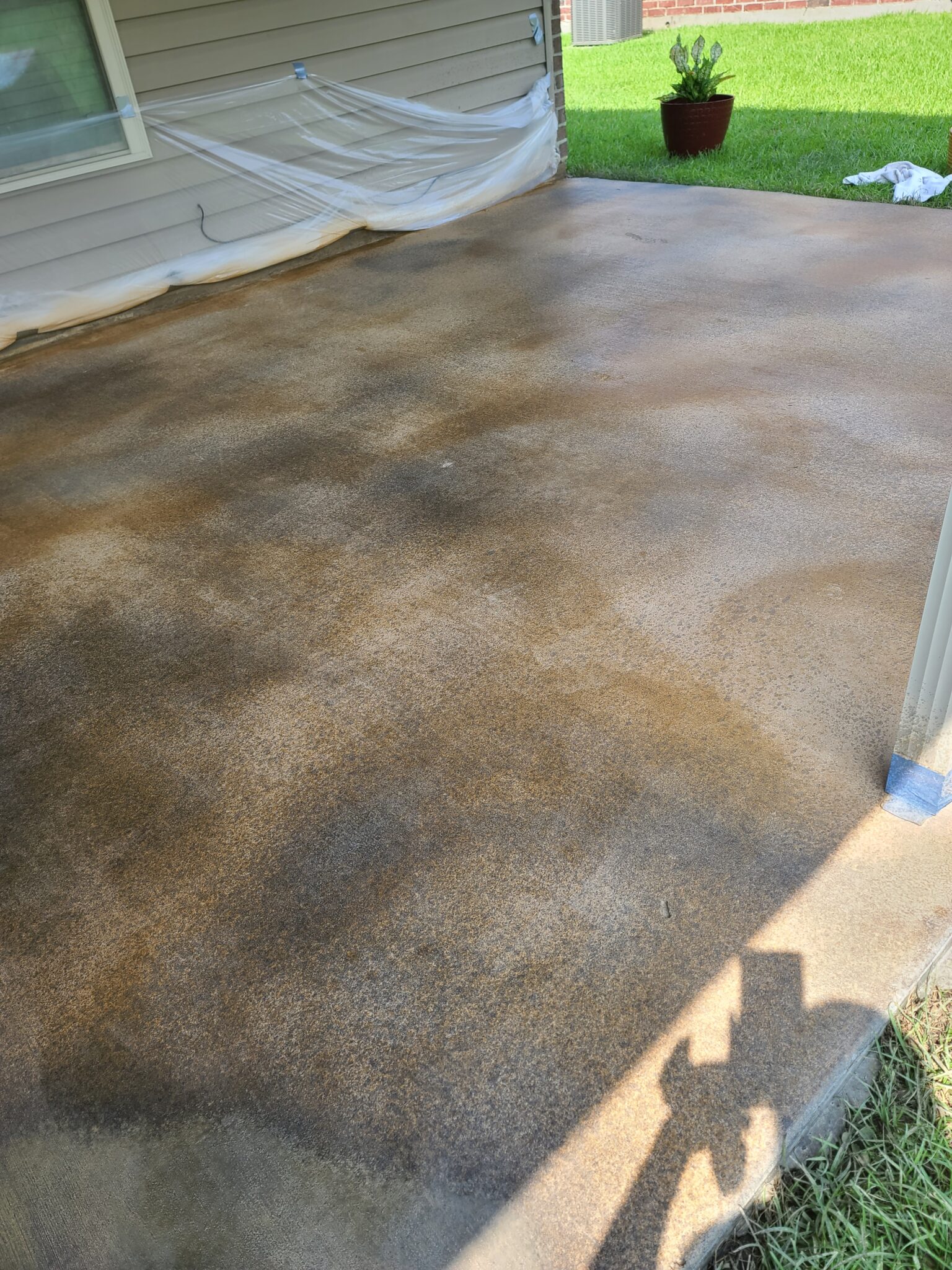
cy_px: 635
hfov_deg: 54.9
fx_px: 917
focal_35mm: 25
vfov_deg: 69.4
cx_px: 476
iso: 16
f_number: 1.8
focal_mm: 7
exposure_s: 1/181
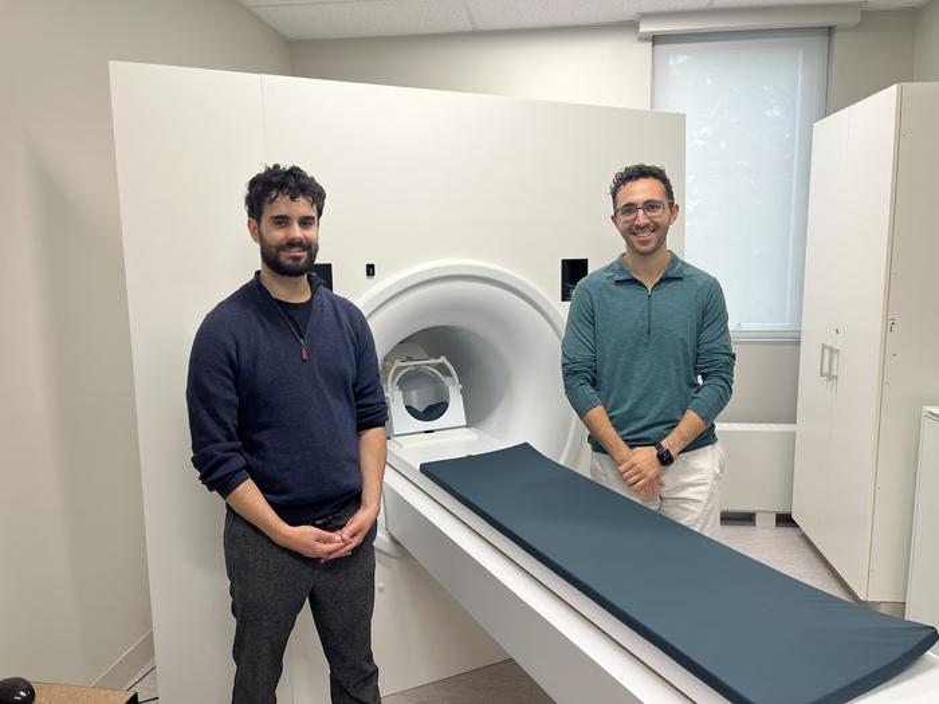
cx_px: 470
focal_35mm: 26
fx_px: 705
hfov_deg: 67.3
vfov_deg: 53.1
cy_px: 352
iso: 80
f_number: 1.6
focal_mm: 5.1
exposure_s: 1/120
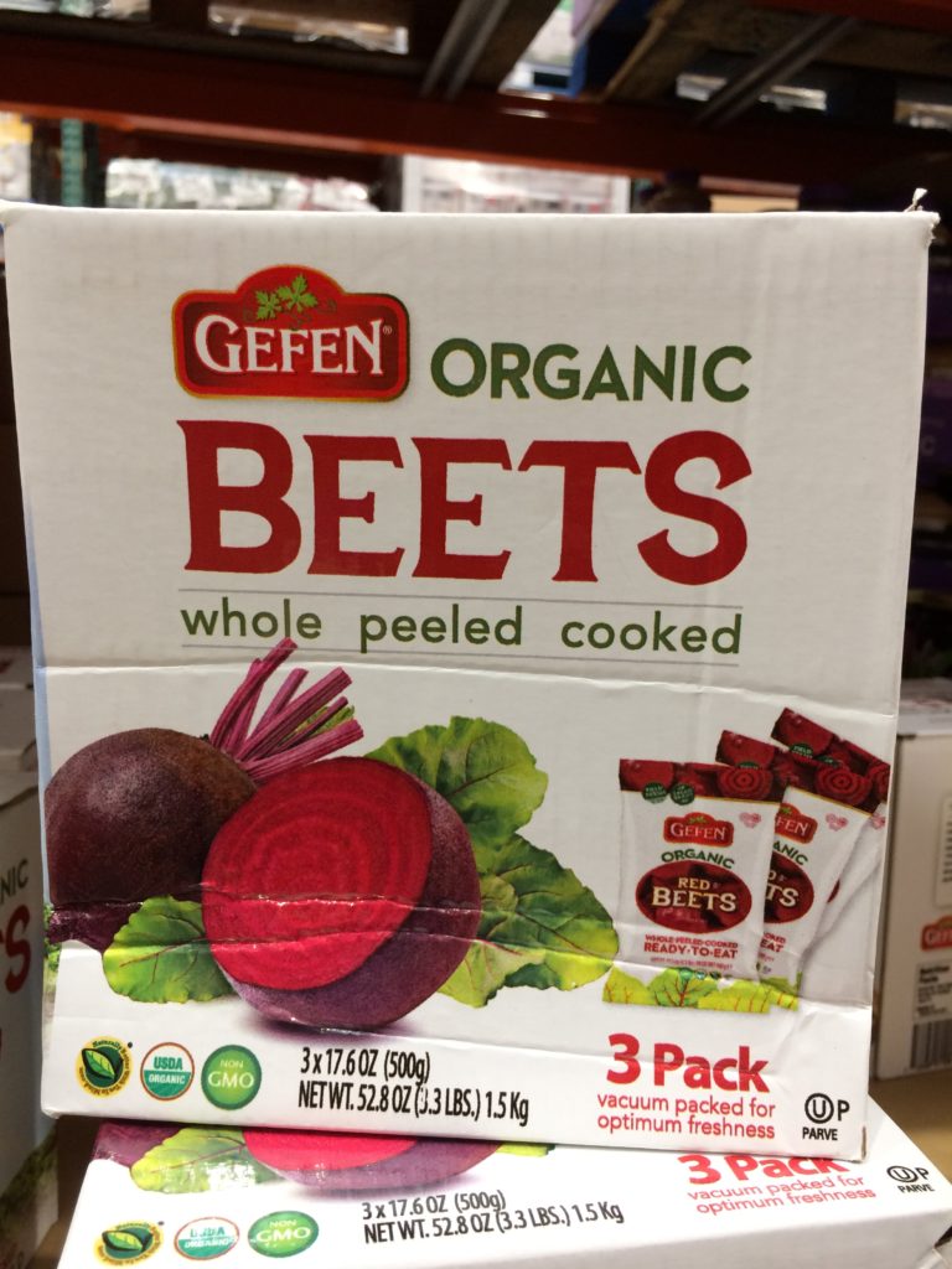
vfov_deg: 61.7
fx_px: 1063
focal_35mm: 29
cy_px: 634
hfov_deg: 48.2
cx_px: 476
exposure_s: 1/30
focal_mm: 4.15
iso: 64
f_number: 2.2
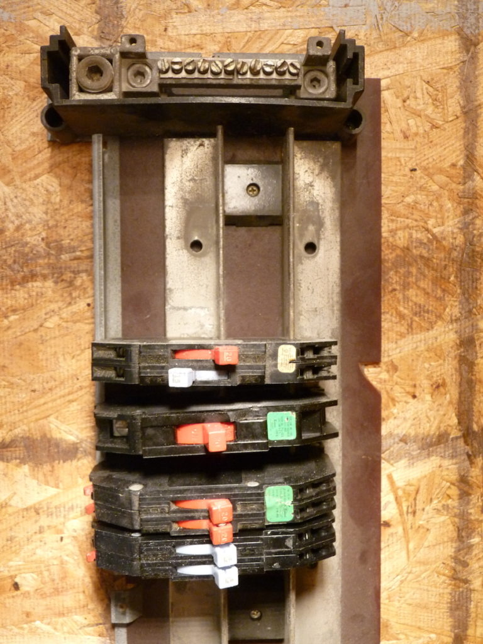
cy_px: 322
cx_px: 242
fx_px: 540
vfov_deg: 61.7
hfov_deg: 48.2
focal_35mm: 29
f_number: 3
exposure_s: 1/13
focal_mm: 5.2
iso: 400
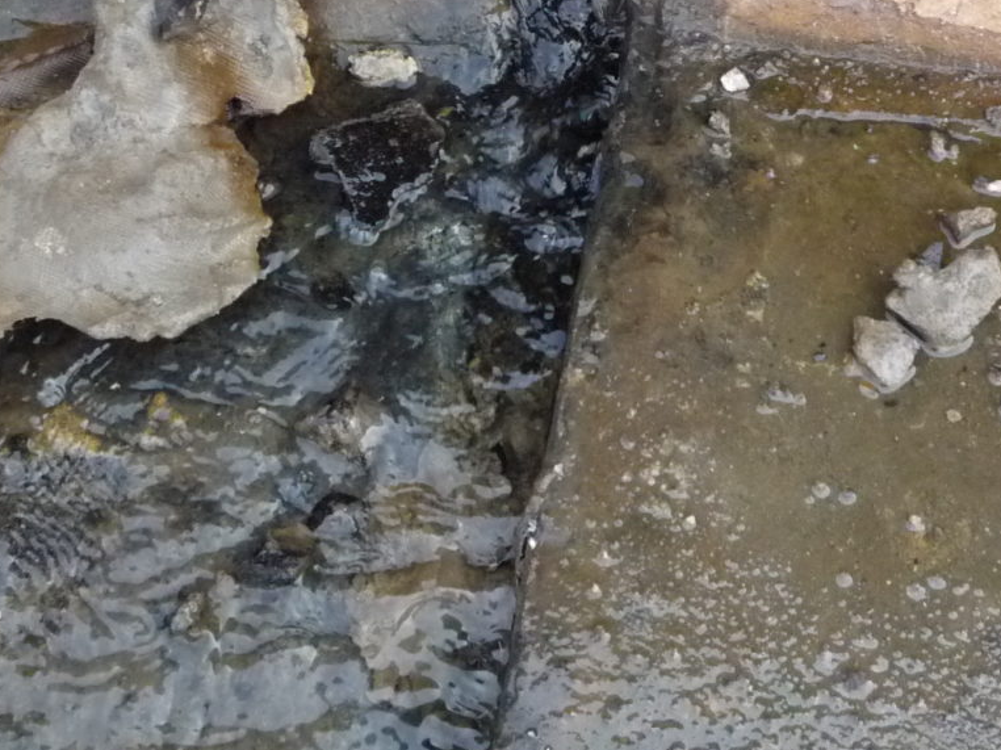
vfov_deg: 22.5
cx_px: 642
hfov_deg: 30.6
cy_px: 34
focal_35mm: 63
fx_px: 1821
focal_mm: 5.2
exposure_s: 1/400
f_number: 3.3
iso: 400
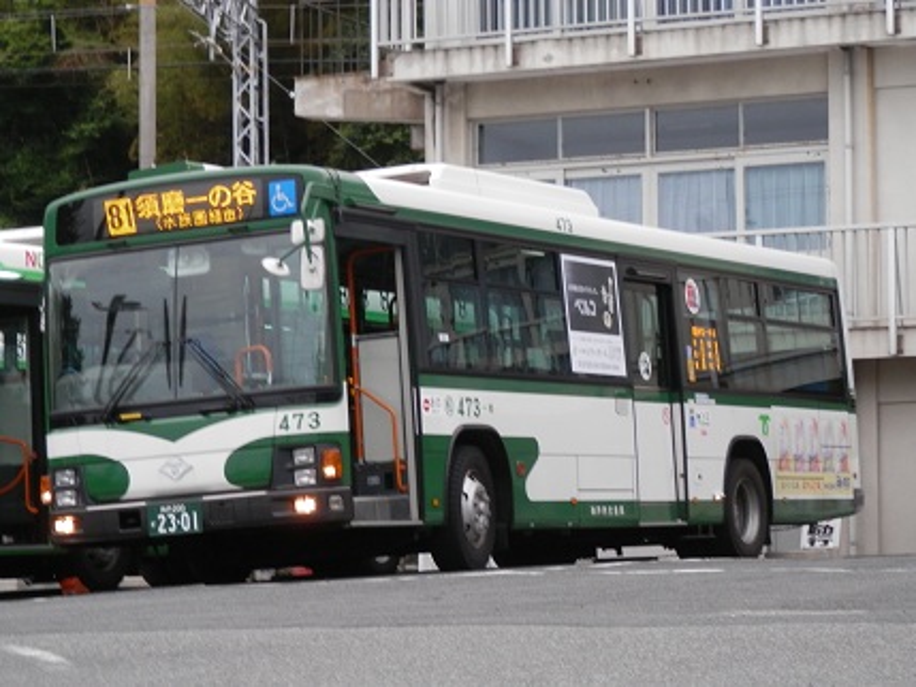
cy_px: 344
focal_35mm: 116
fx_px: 3070
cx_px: 458
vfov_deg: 12.8
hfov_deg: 17.0
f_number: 5.2
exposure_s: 1/30
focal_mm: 20.9
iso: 200
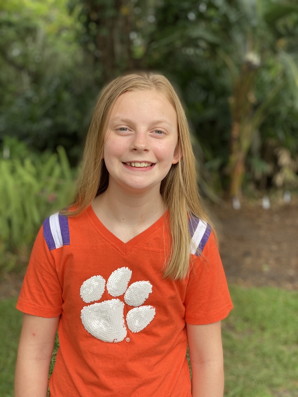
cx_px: 149
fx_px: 597
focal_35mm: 52
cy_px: 198
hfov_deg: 28.0
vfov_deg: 36.8
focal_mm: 6
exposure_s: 1/122
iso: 40
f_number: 2
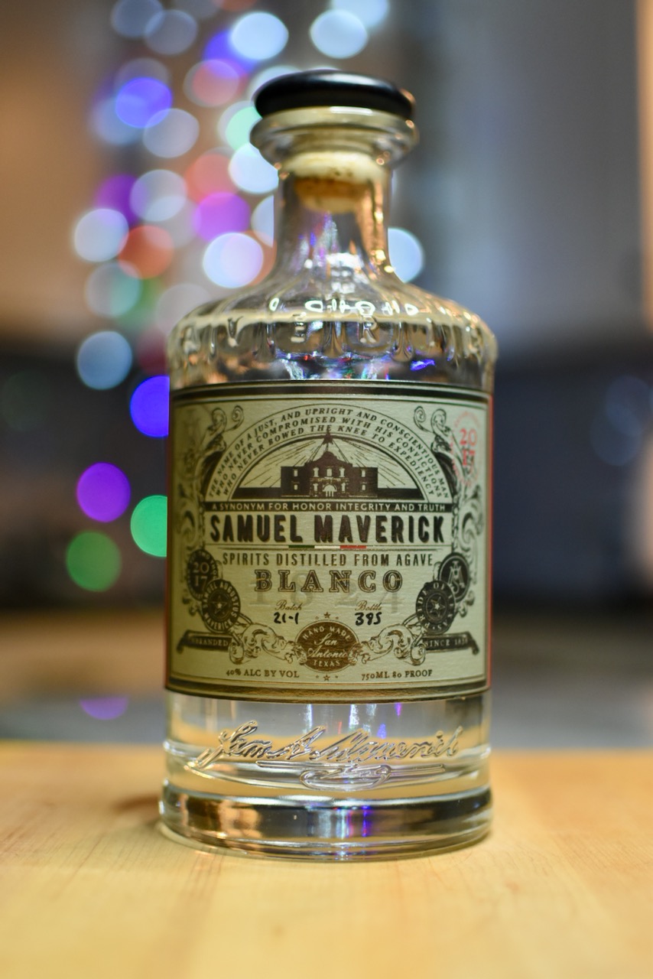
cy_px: 490
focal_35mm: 52
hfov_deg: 25.8
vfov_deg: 37.8
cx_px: 326
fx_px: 1428
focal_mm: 35
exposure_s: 1/200
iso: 800
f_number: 1.8
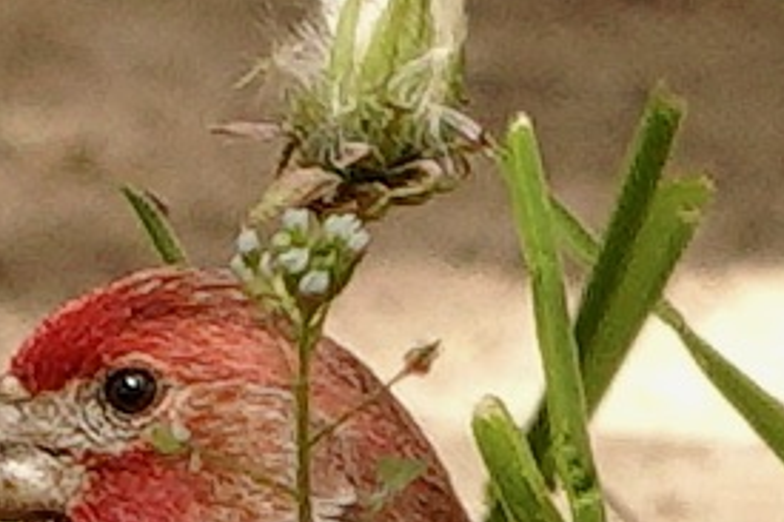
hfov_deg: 1.3
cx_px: -158
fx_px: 33603
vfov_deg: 0.9
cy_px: 588
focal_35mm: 1544
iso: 64
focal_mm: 151.11
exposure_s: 1/125
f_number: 4
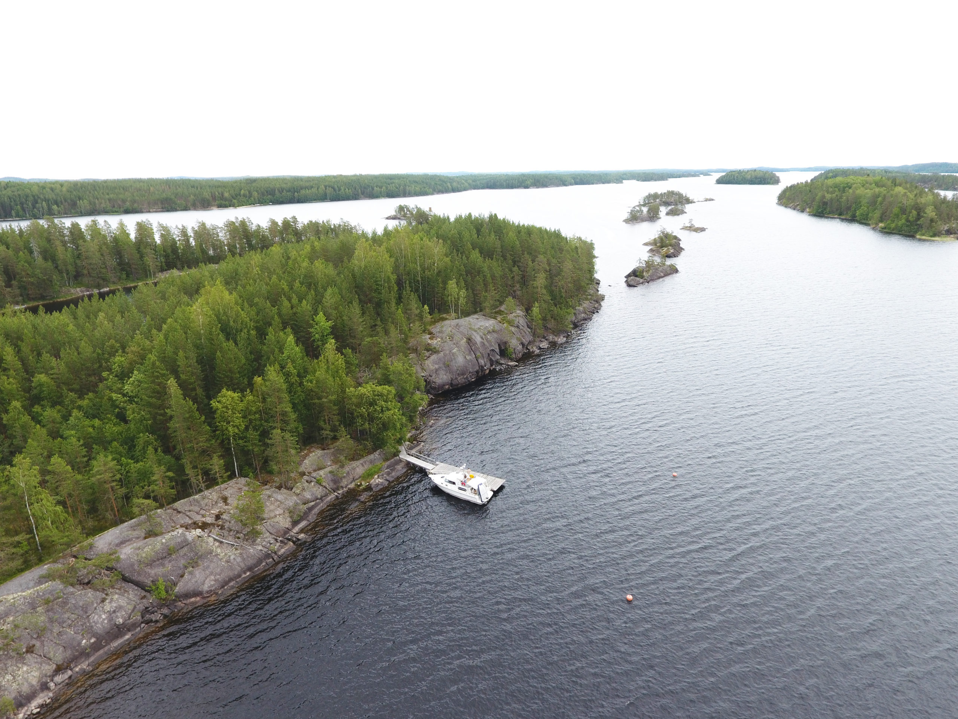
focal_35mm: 20
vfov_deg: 66.0
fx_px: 554
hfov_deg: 81.7
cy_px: 360
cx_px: 479
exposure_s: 1/149
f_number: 2.8
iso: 100
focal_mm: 3.61
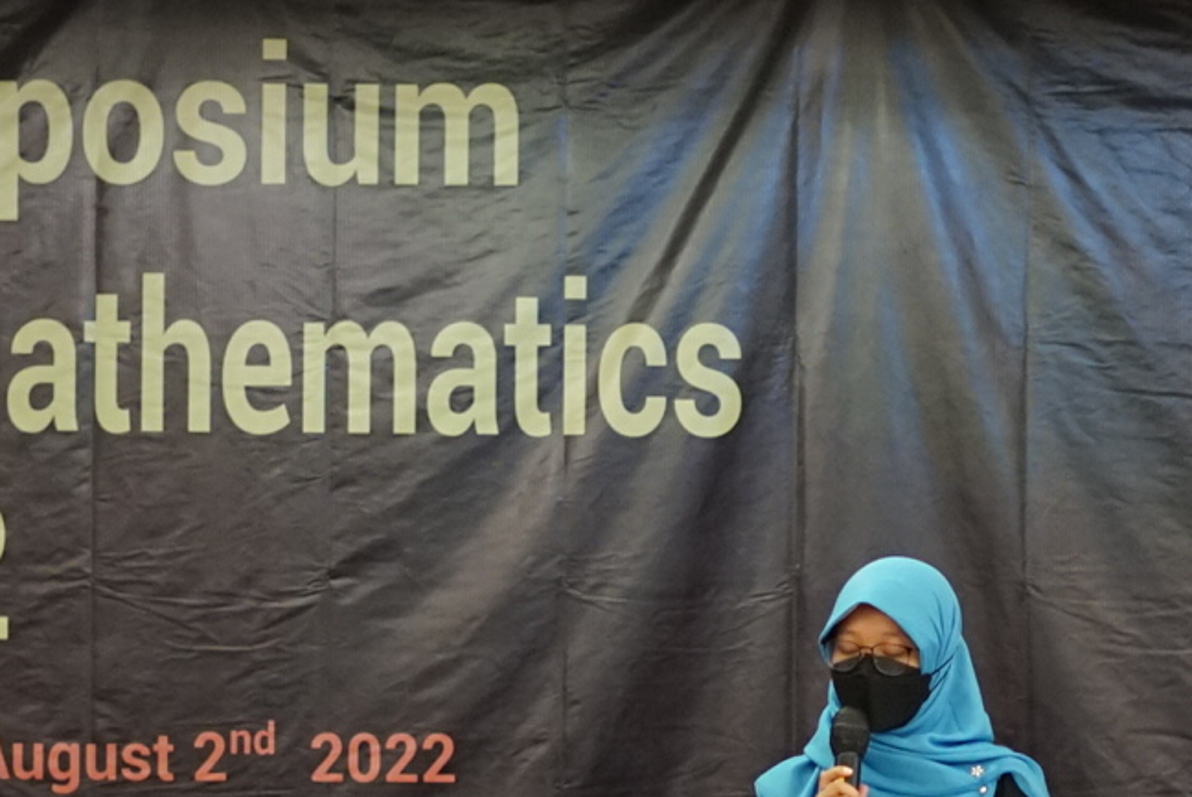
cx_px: 877
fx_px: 6196
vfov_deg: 7.3
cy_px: 860
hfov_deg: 11.0
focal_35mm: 187
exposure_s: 1/125
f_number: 1.8
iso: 1600
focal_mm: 50
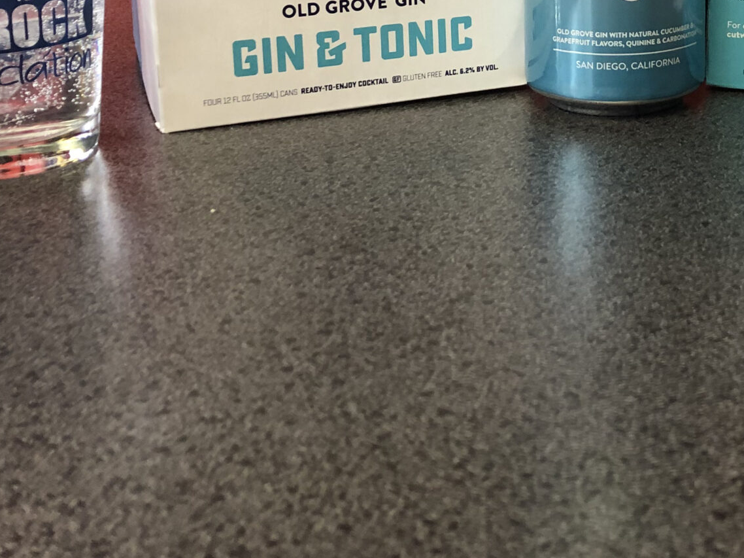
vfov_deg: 22.2
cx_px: 628
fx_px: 1354
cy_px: -29
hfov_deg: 29.8
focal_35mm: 63
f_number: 1.8
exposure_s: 1/15
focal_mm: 3.99
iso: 50
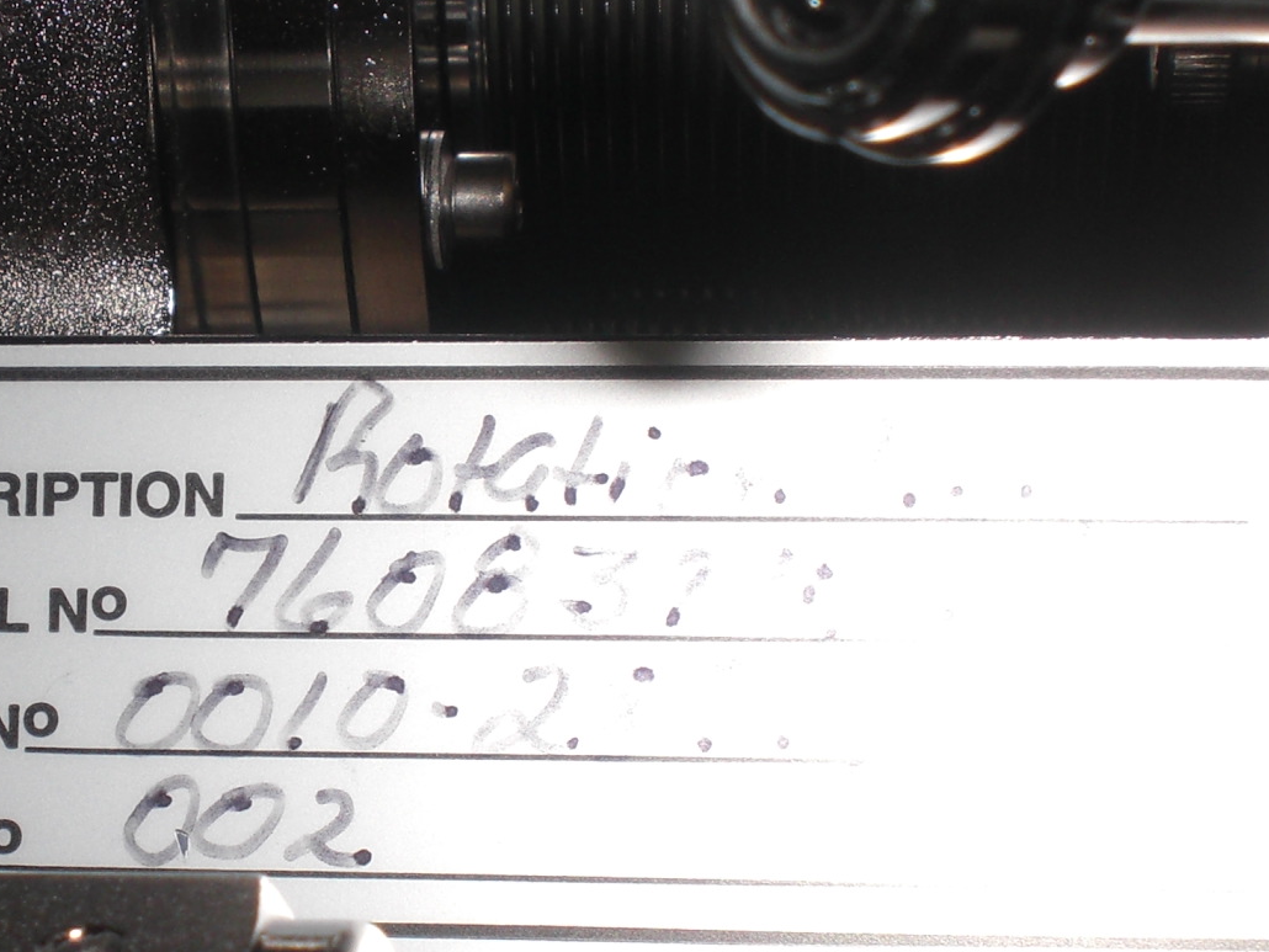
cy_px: 765
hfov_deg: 22.9
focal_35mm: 85
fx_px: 3117
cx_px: 436
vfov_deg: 17.2
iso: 64
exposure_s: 1/60
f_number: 5.6
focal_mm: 6.3
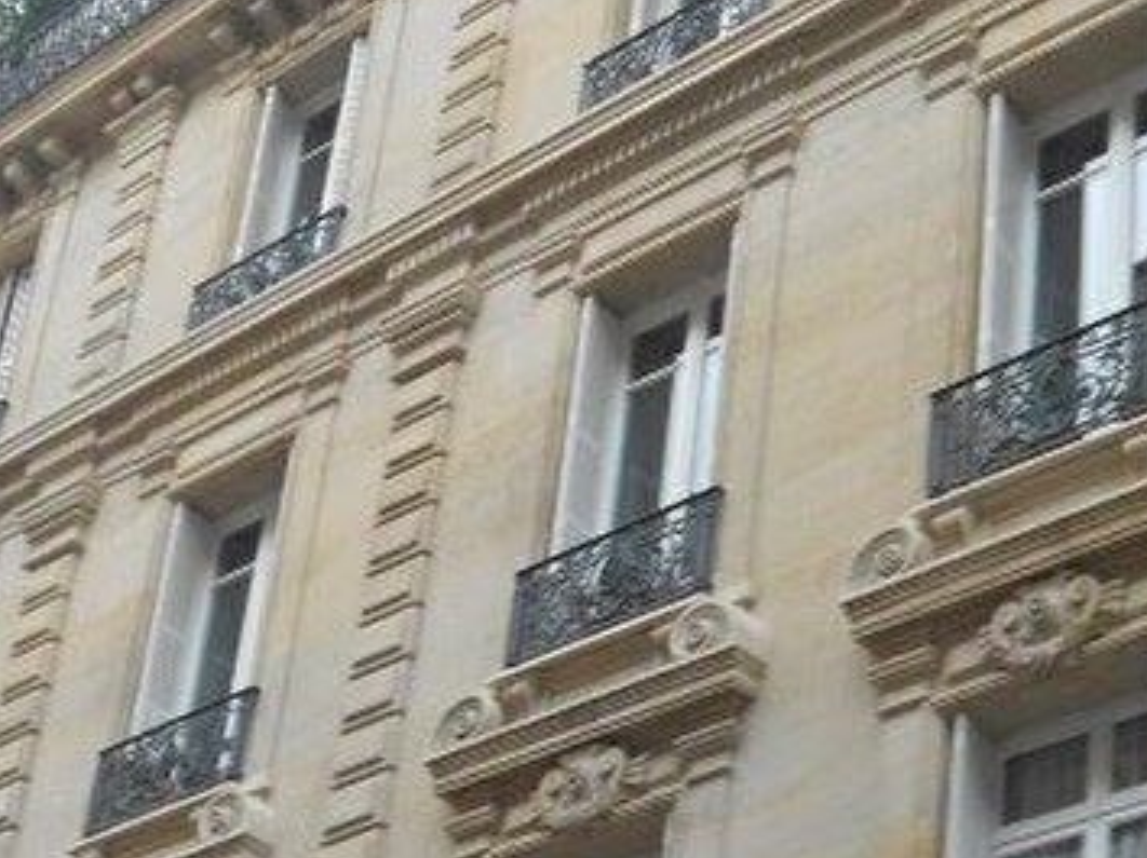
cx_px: 224
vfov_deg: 15.2
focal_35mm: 97
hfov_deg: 20.0
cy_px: 627
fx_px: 3212
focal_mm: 9
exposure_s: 1/40
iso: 80
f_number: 4.5
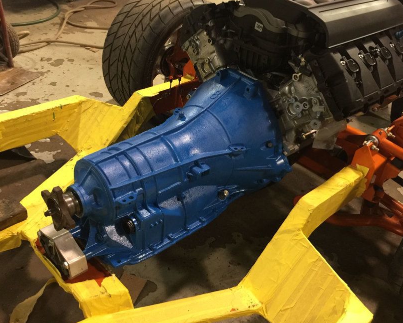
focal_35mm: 36
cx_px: 207
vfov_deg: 41.2
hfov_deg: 50.3
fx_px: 429
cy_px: 159
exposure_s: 1/10
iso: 125
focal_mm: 4.15
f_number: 2.2
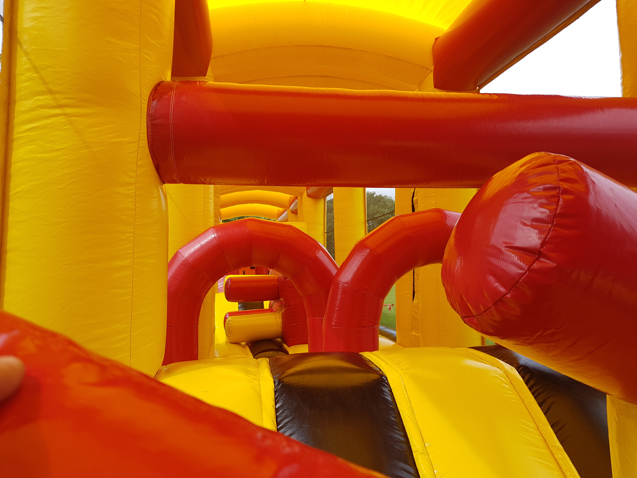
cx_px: 318
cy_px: 239
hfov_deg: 67.3
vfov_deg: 53.1
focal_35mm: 26
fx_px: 478
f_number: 1.7
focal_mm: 4.2
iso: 40
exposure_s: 1/415
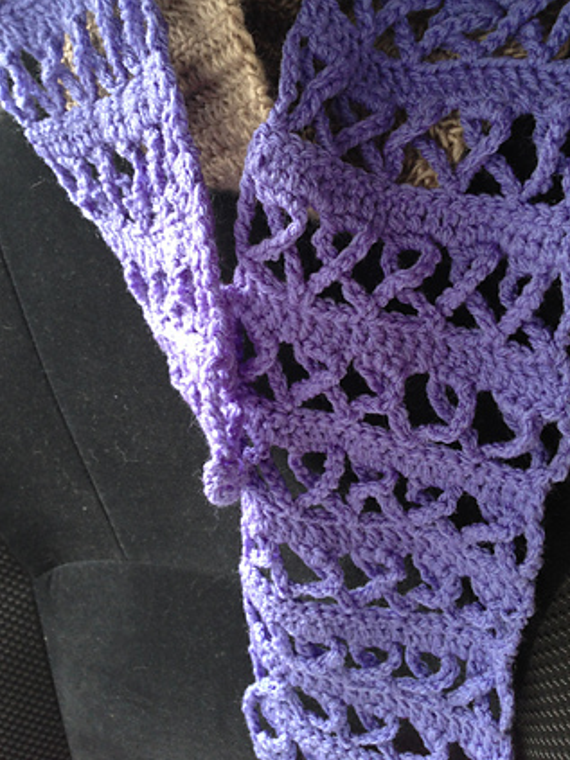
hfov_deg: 36.8
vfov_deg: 47.7
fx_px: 857
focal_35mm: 39
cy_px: 318
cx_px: 280
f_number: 2.4
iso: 64
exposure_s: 1/20
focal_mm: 4.12
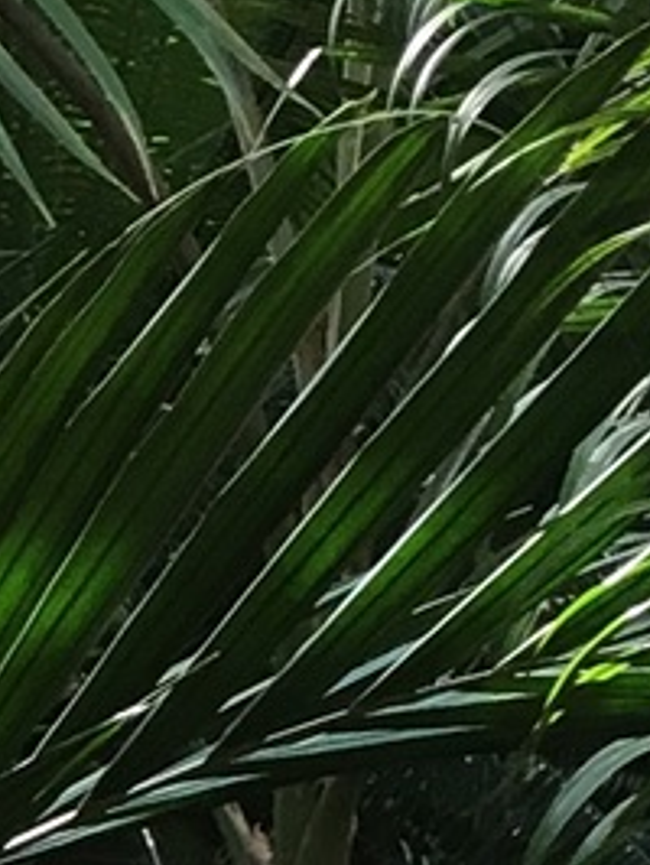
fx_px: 5574
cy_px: 1493
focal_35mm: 223
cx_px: -1170
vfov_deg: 8.6
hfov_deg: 6.2
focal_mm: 4.15
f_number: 2.2
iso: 25
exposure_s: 1/40
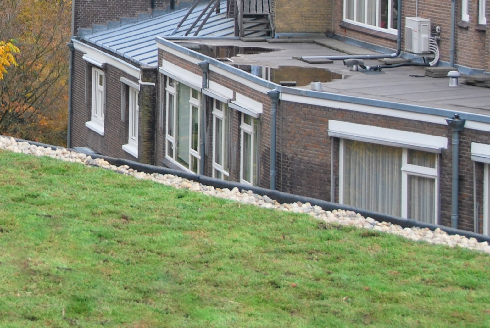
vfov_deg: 8.3
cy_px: -29
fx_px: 2235
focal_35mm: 164
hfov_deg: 12.3
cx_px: -55
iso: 100
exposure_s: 1/125
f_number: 5.6
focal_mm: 44
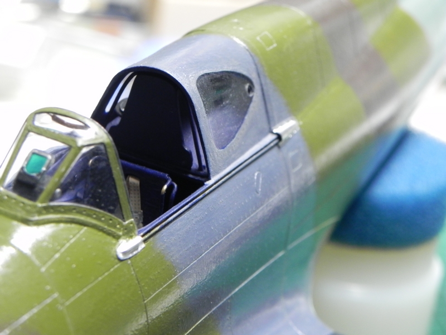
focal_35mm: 105
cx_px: 223
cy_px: 168
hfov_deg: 18.7
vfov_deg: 14.1
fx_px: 1353
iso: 400
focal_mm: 18.8
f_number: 4
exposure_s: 1/15.5
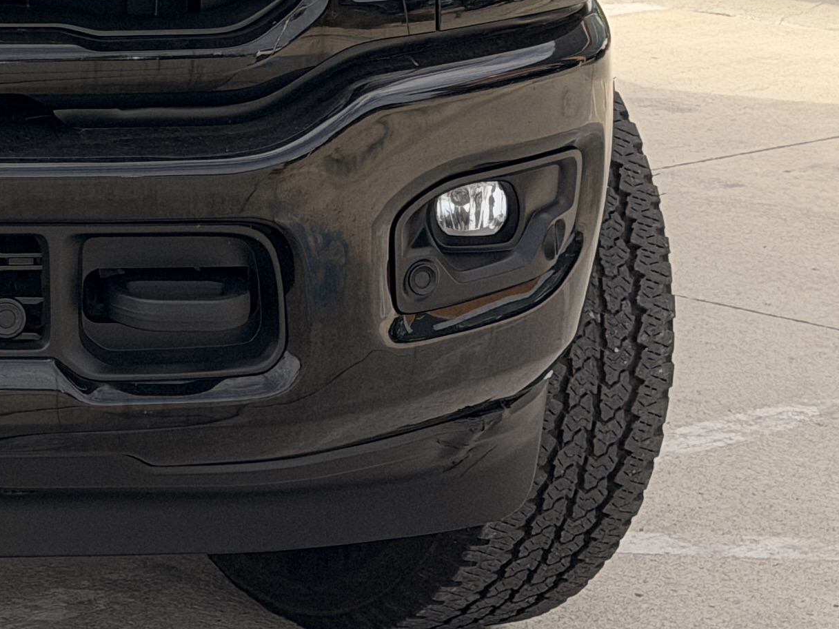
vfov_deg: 9.2
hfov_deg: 12.1
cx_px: -247
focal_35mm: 159
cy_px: -155
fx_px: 3854
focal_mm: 6.76
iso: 80
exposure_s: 1/2976
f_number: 1.78
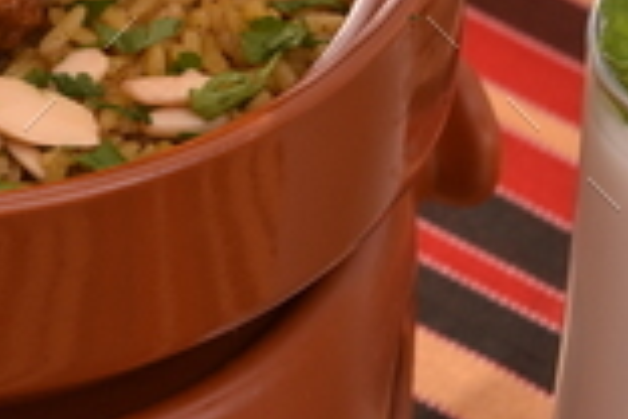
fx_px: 7902
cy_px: 60
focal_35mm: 453
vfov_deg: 3.0
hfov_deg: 4.5
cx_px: -342
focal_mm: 120
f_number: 9
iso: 200
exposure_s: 1/100
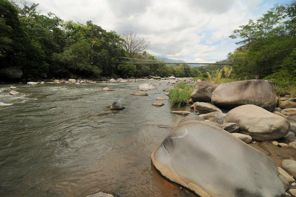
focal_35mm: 16
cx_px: 148
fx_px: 135
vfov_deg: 71.9
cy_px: 98
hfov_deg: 95.1
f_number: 4
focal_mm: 11
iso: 400
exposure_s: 1/5000
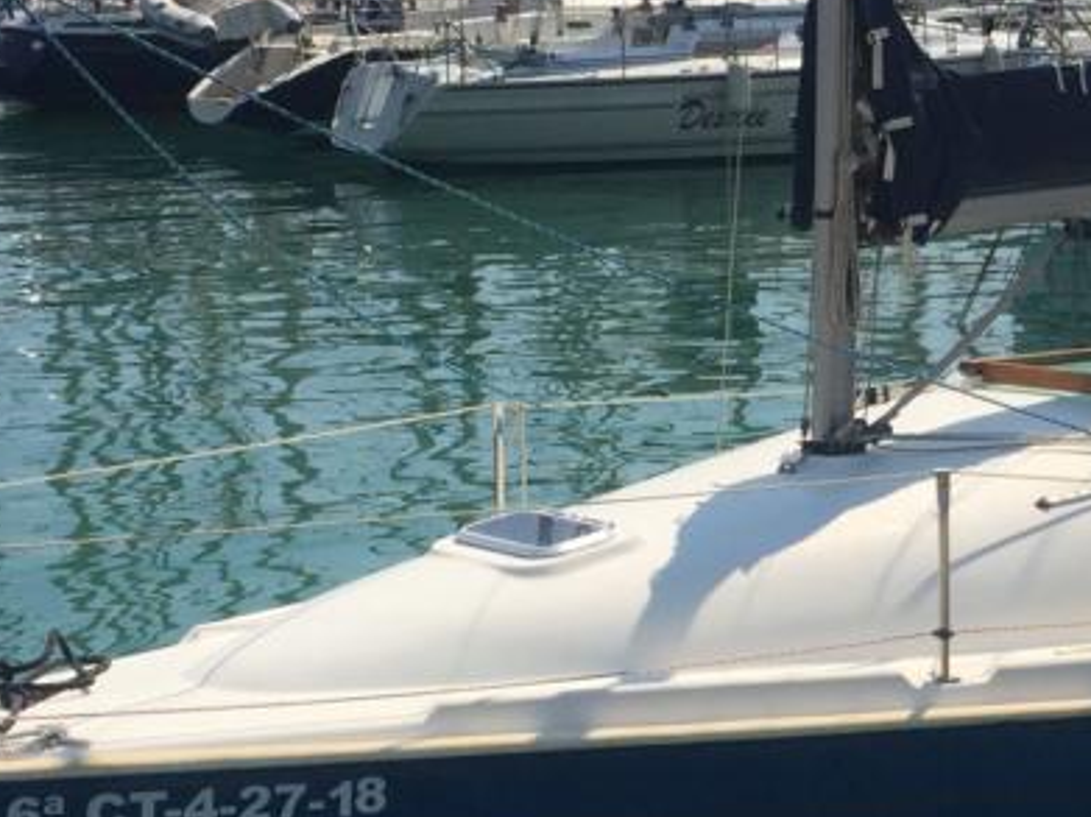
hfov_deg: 21.6
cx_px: 960
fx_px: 2804
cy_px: 496
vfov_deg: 16.6
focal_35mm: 89
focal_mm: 4.15
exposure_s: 1/3968
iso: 32
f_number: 2.2
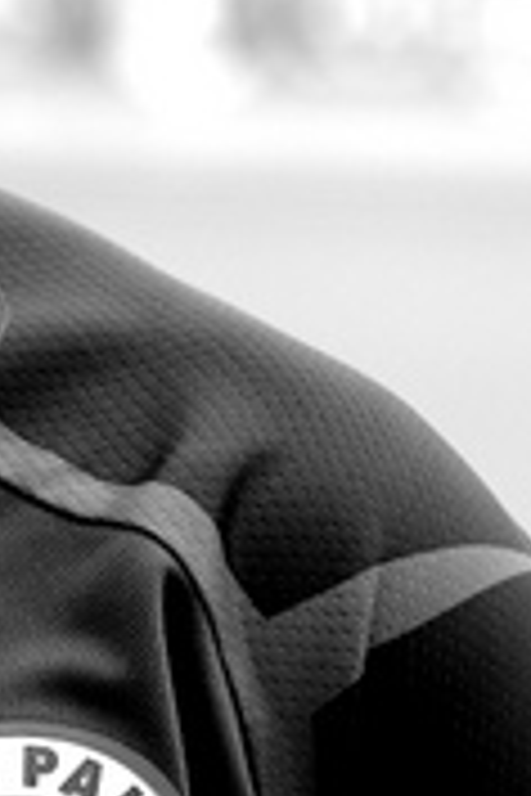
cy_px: 778
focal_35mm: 512
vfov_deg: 4.0
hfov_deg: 2.7
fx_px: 11327
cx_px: -662
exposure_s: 1/1100
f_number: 2.8
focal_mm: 56
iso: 400
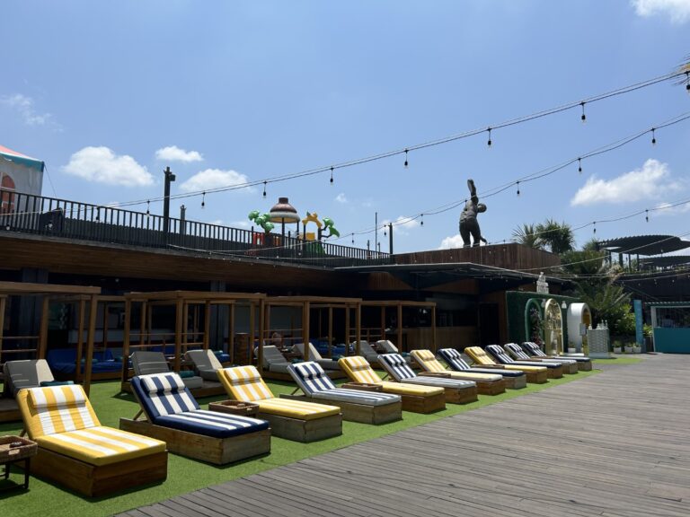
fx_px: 518
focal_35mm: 26
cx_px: 345
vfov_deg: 53.1
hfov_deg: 67.3
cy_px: 258
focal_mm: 5.7
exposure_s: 1/6579
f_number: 1.5
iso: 50
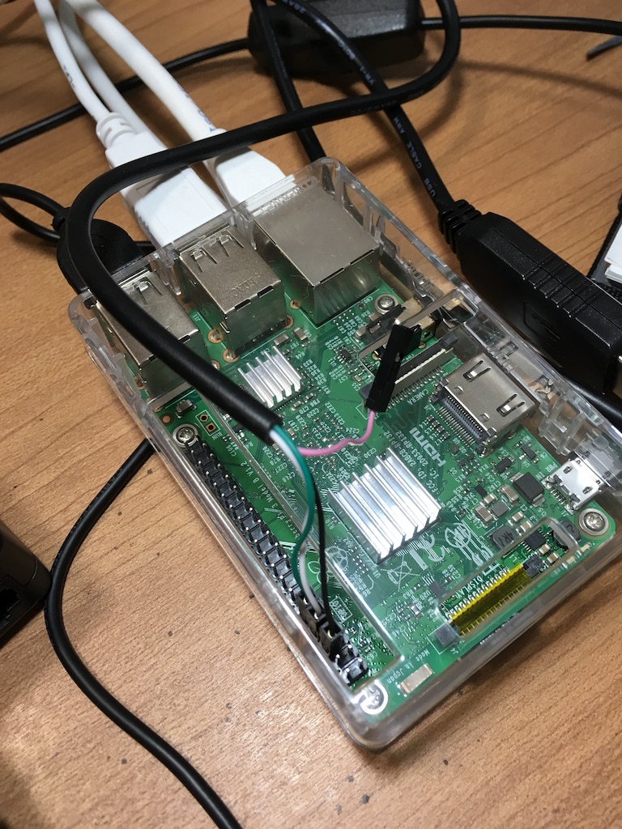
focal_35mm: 29
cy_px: 414
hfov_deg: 48.2
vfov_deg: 61.7
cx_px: 311
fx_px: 695
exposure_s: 1/30
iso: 32
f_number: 2.2
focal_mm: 4.15
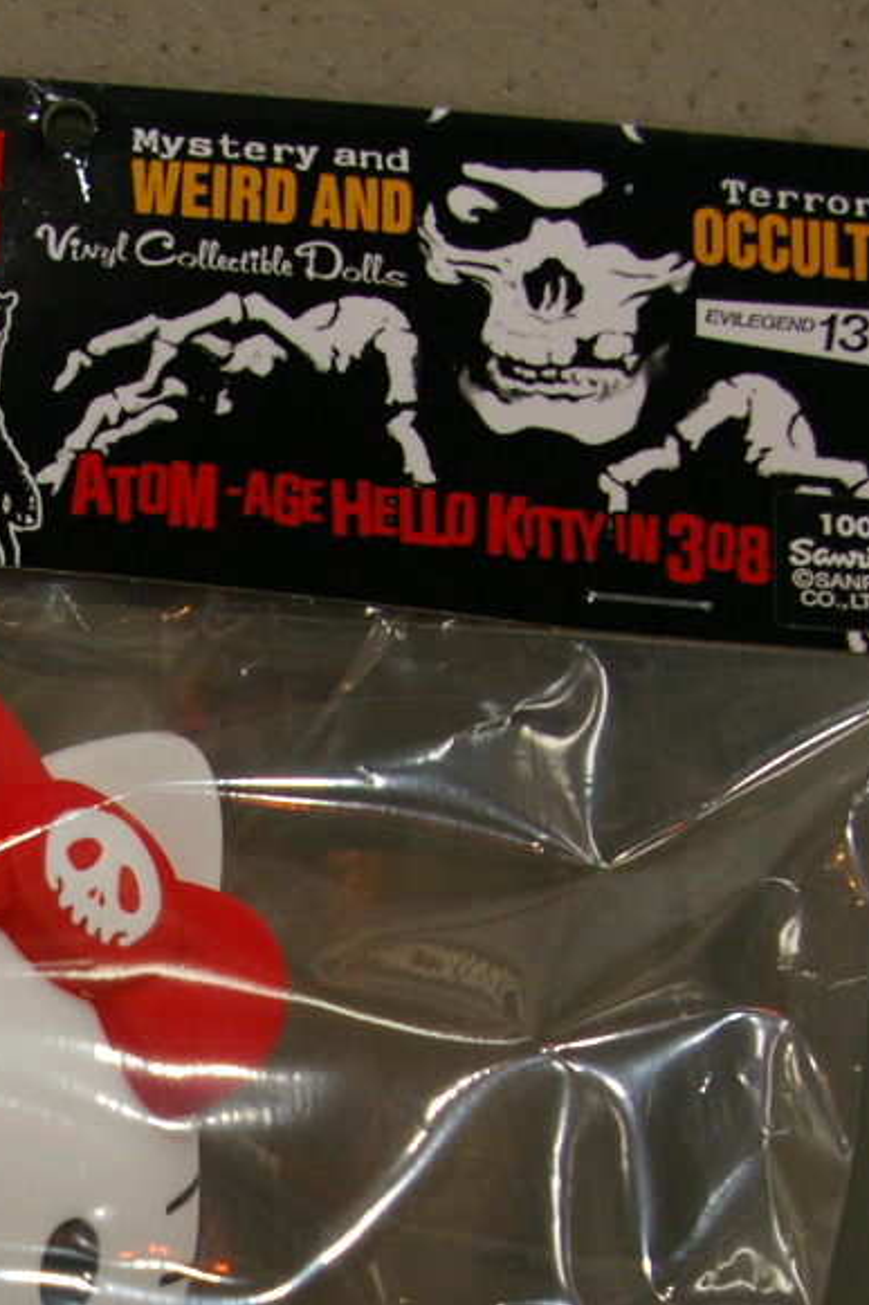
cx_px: -31
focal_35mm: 83
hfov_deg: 16.0
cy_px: 1143
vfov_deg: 23.8
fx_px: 3019
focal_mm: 21
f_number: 4.5
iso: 800
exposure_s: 1/20
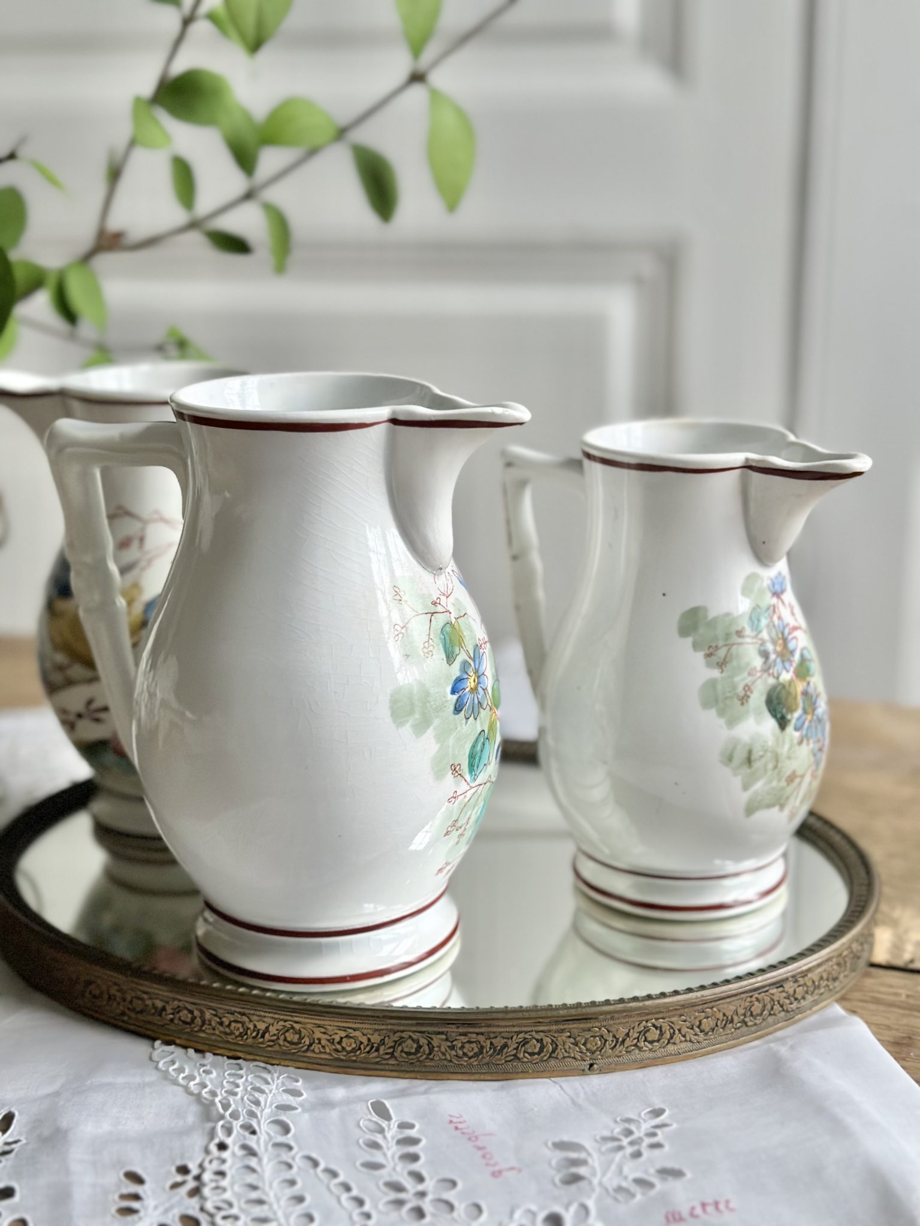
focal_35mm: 48
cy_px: 613
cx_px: 460
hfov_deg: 30.3
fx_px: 1701
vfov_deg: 39.7
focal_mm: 6.86
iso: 400
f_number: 1.78
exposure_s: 1/46
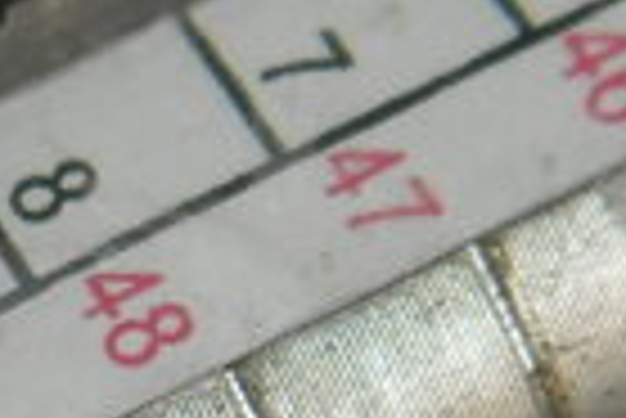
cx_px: -329
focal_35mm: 393
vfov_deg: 3.5
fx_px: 6841
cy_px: 431
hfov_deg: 5.2
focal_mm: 14.6
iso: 160
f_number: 4.2
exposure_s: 1/320
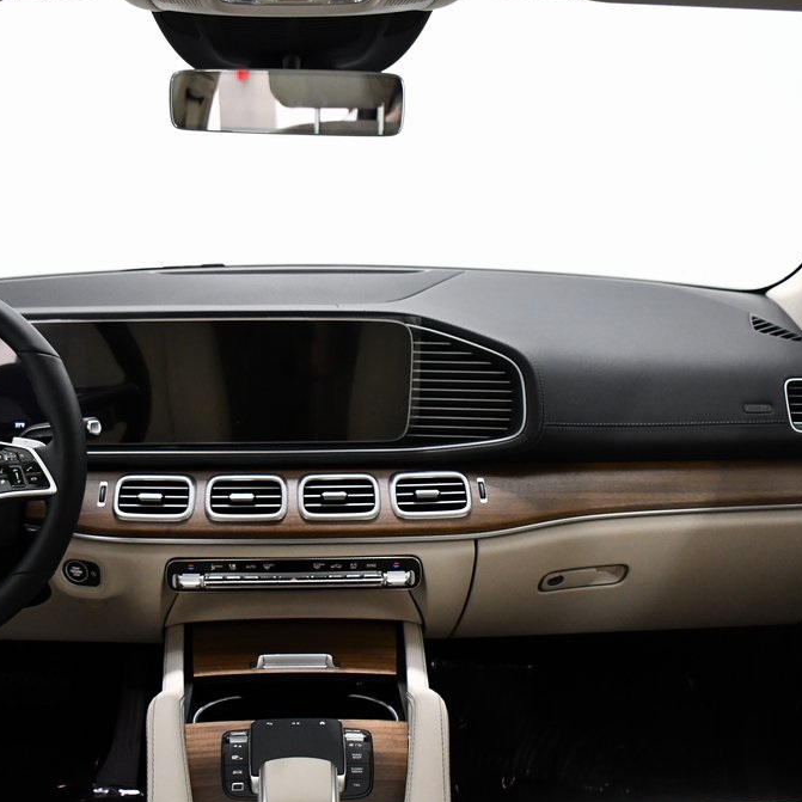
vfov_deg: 47.2
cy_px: 401
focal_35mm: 35
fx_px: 917
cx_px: 289
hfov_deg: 46.7
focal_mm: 18
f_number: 3.5
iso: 3200
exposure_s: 1/125
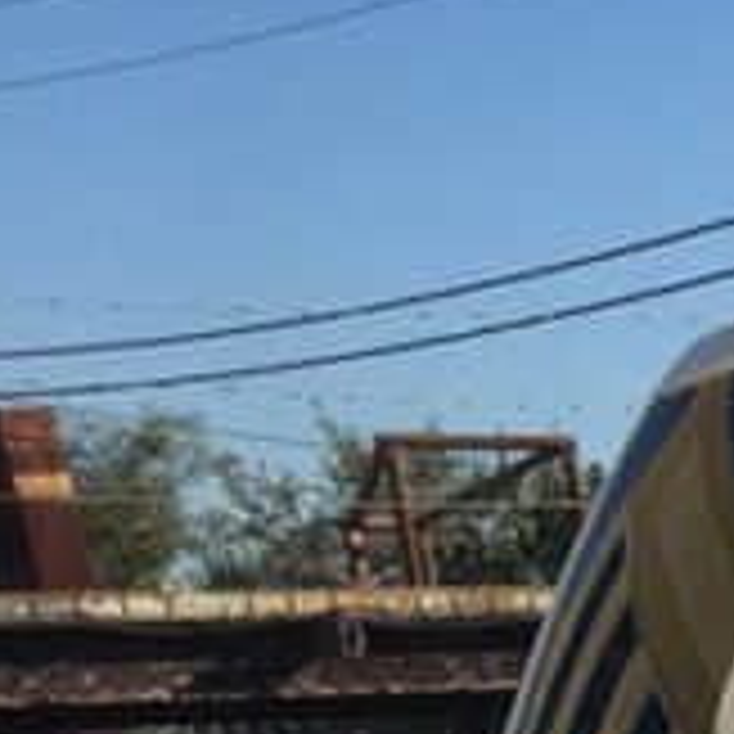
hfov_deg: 8.7
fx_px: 3862
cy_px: 1342
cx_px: 2283
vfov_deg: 10.2
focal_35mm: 161
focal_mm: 4.15
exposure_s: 1/2653
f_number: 2.2
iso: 25
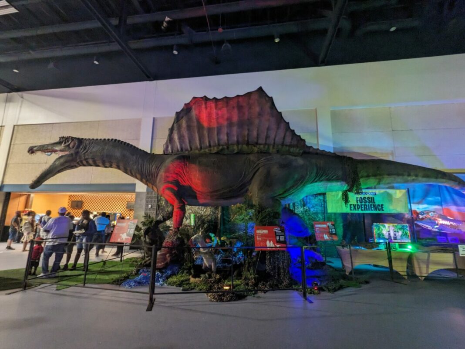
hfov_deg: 94.5
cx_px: 232
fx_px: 215
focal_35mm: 16
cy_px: 174
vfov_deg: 78.1
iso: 295
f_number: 2.2
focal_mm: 2.22
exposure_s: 1/24
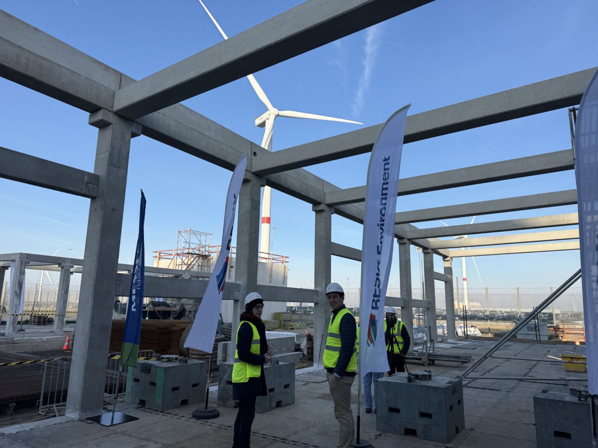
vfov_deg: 56.8
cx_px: 299
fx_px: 415
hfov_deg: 71.6
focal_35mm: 24
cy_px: 224
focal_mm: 6.76
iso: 80
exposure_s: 1/3145
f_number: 1.78
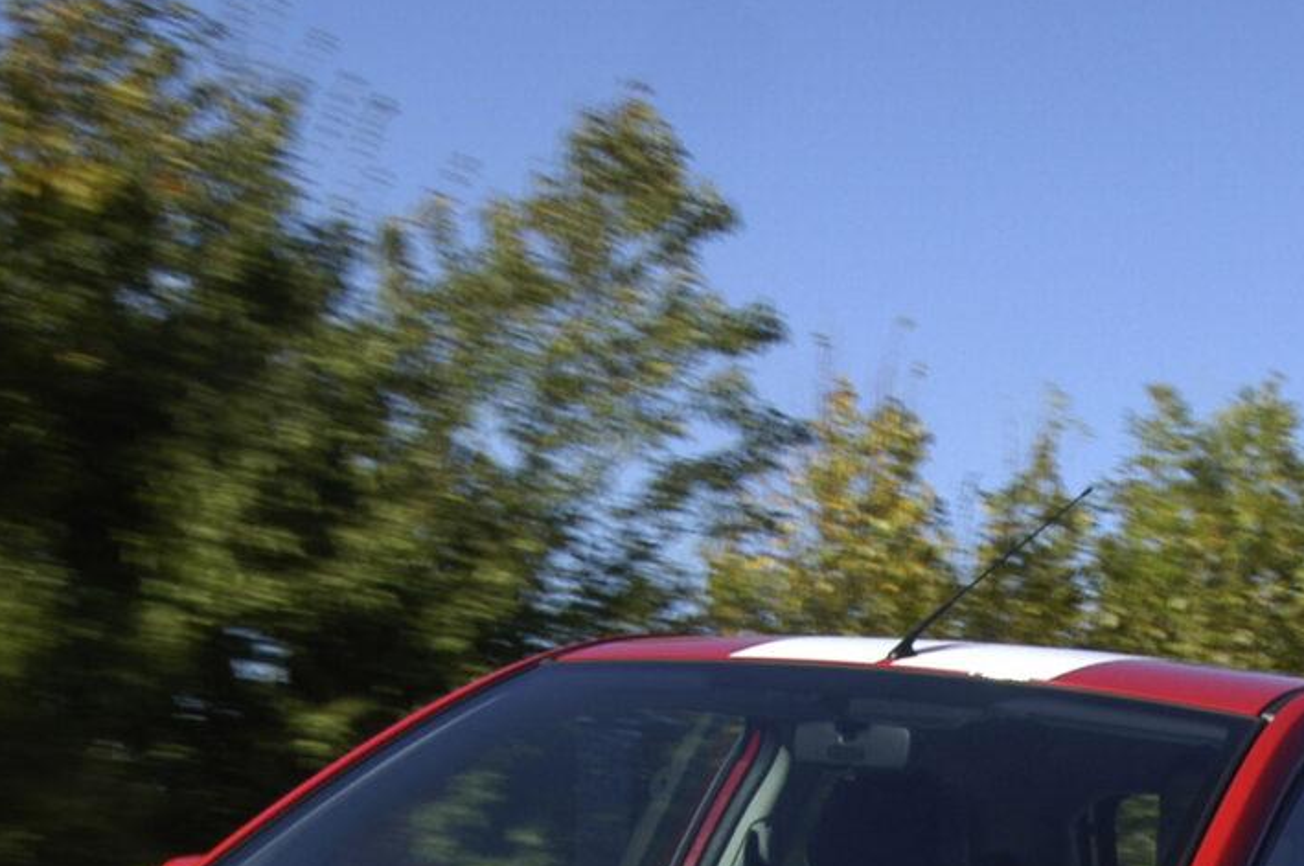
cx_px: 760
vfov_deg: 12.6
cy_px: 1202
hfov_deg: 19.6
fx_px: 3763
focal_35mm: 104
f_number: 16
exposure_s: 1/60
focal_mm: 24
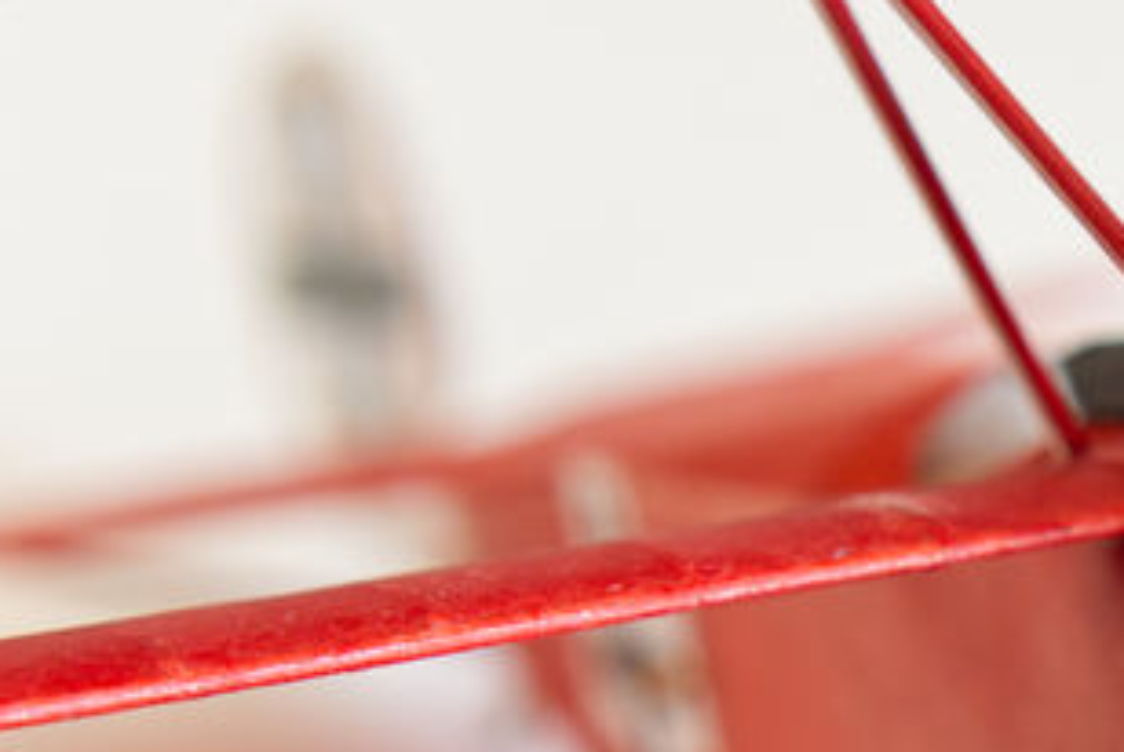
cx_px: 1598
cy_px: 989
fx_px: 6688
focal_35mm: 214
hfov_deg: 9.4
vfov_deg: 6.4
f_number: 3.5
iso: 320
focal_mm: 55
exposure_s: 1/60
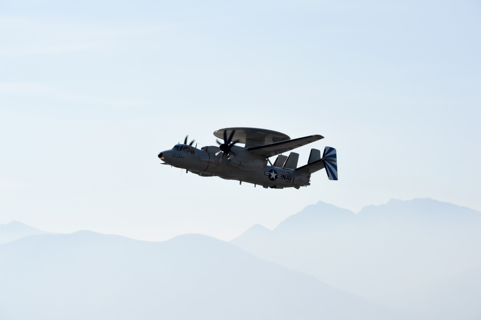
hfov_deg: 13.3
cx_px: 240
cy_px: 160
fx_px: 2070
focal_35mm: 155
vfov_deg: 8.8
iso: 400
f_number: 13
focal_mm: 155
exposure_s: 1/640
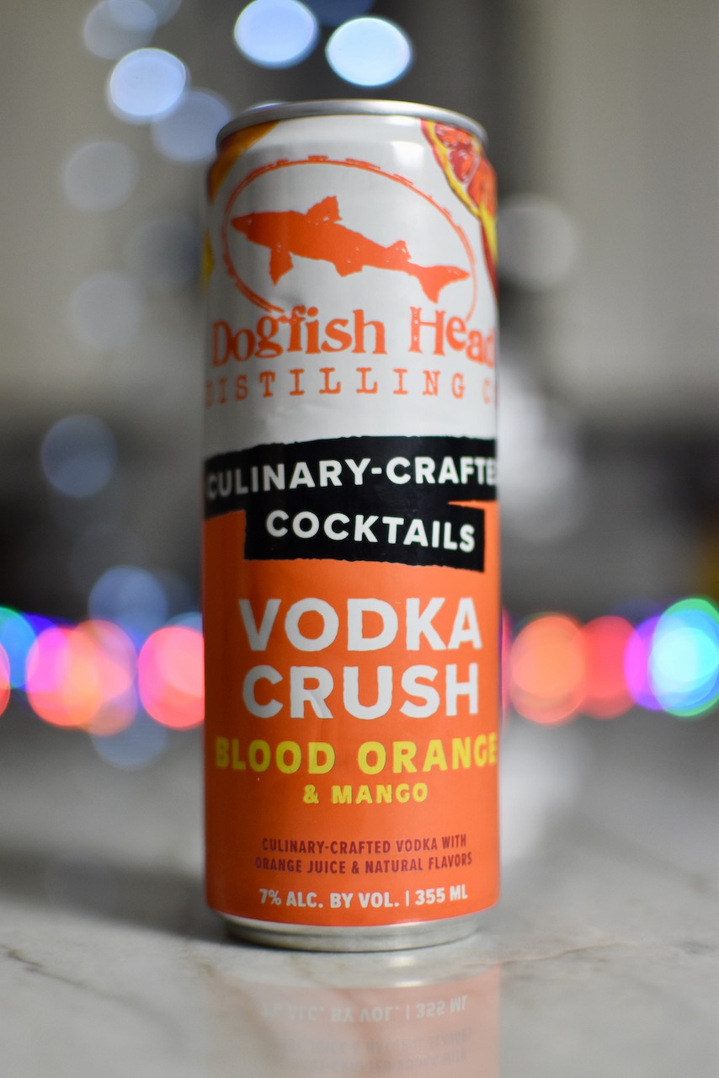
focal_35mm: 52
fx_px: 1572
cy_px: 539
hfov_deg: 25.8
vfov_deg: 37.8
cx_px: 360
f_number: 2
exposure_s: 1/200
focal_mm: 35
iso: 1000
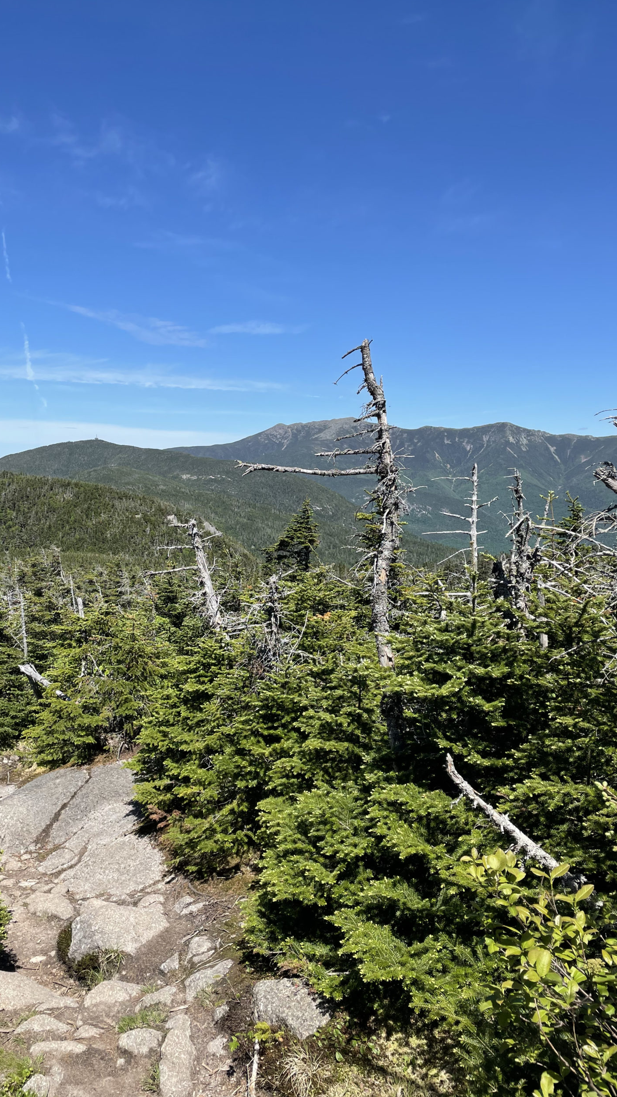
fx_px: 843
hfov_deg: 40.0
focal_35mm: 29
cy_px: 552
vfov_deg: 66.1
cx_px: 248
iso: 32
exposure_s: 1/3040
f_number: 1.6
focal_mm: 4.2
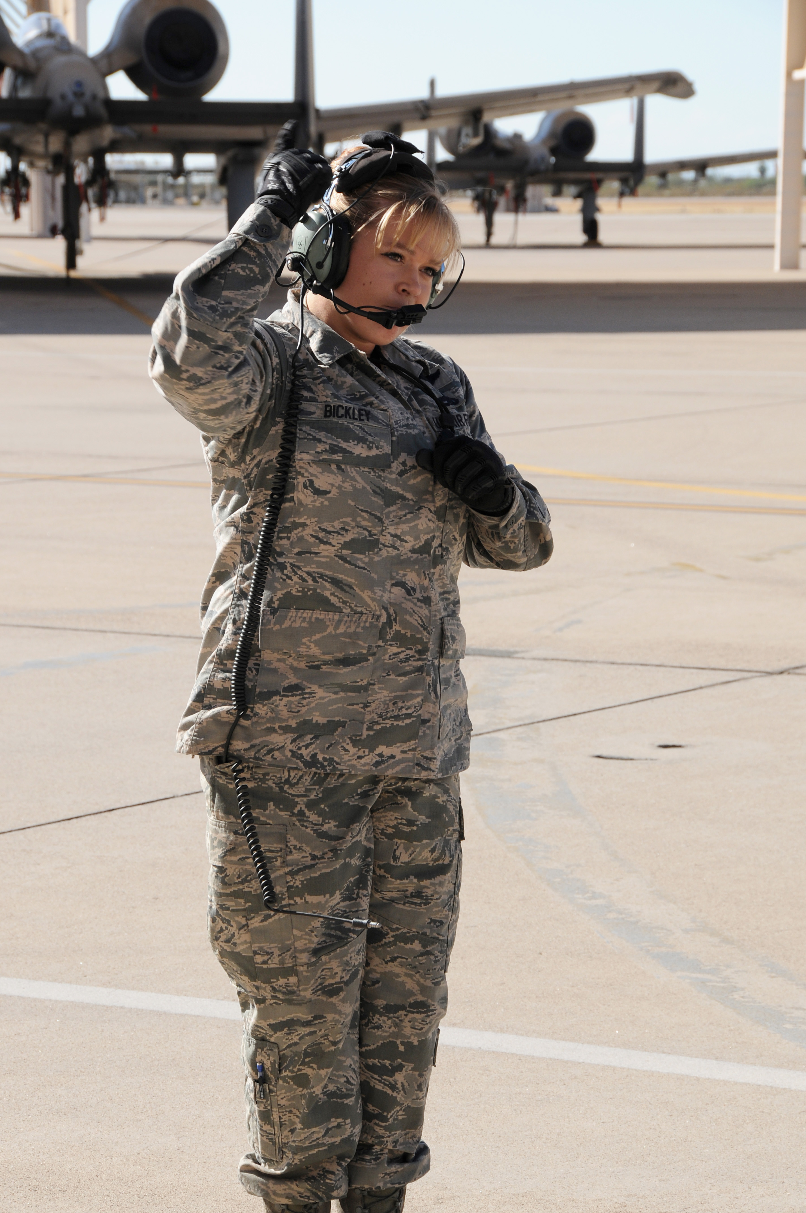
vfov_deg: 15.2
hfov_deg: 10.1
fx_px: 4545
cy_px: 606
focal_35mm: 135
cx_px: 403
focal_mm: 90
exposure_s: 1/320
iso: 200
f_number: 10
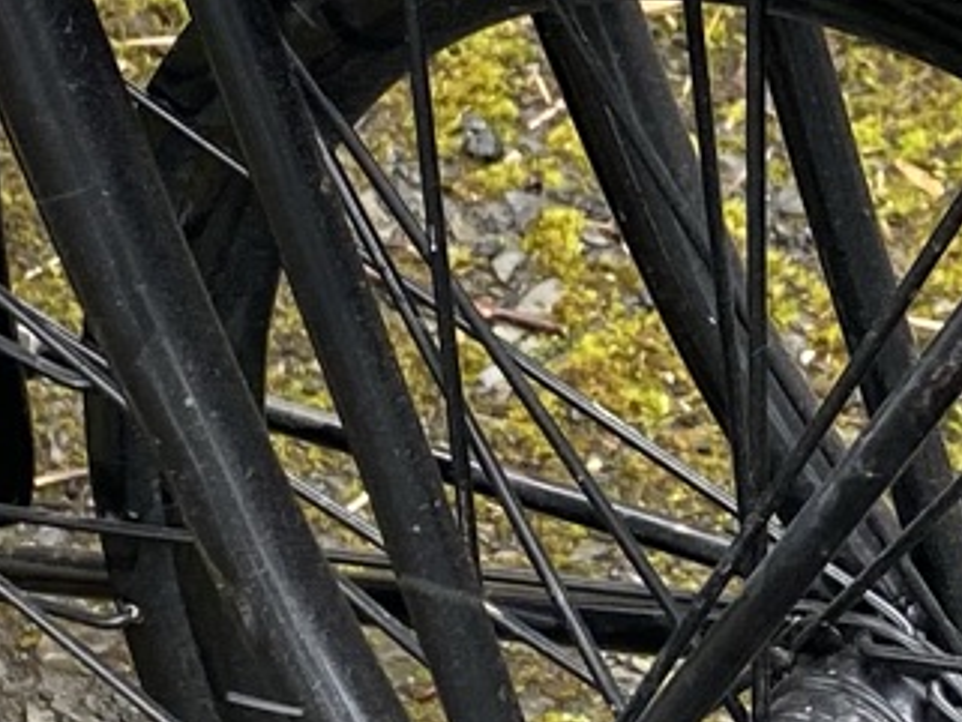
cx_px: 758
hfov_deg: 11.9
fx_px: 4615
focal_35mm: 166
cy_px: 237
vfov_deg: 8.9
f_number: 1.8
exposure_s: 1/122
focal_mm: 4.25
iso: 80
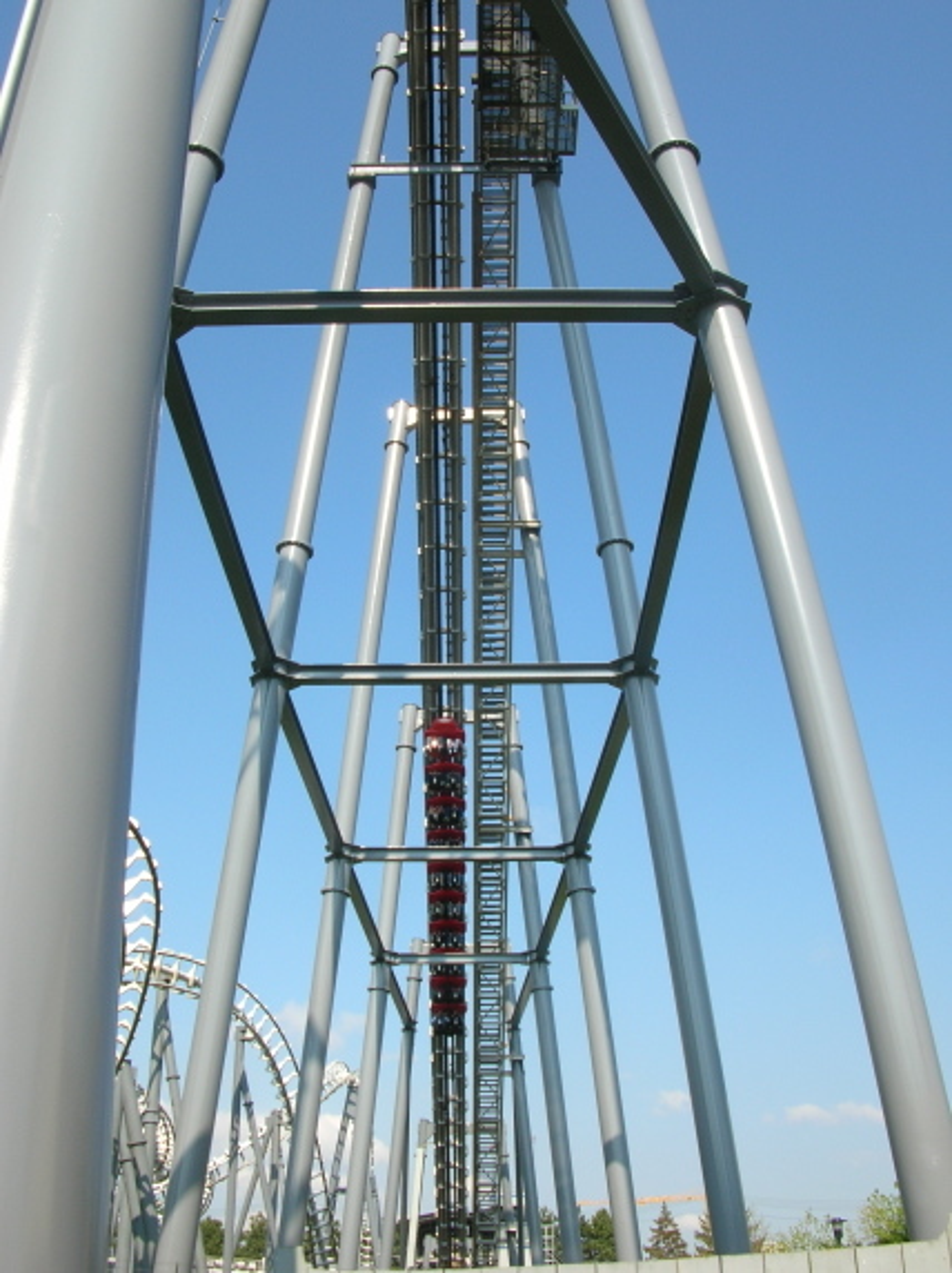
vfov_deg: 52.7
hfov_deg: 40.6
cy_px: 636
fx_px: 1285
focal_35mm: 35
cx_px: 476
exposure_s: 1/214
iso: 50
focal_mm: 5.8
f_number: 5.6
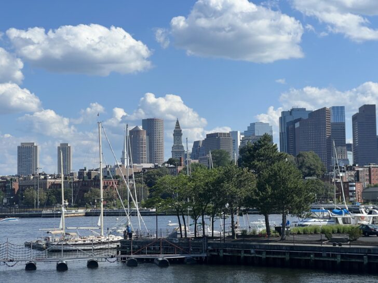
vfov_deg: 19.1
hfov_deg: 25.3
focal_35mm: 77
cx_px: 189
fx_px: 841
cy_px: 142
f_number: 2.8
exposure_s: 1/1167
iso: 32
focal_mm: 9
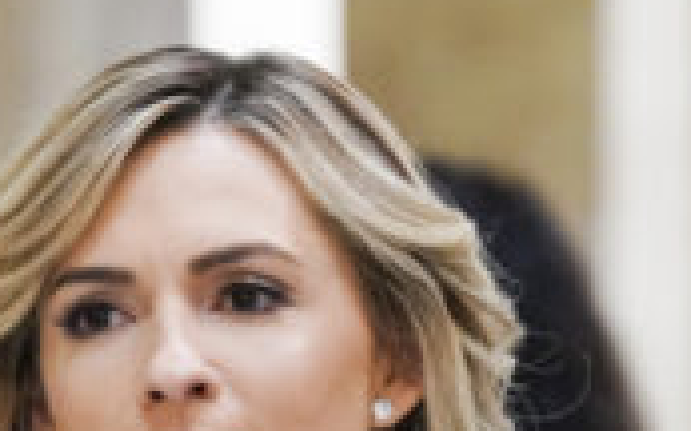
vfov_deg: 1.9
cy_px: 922
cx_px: 128
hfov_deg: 3.1
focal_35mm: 673
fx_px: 12670
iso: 6400
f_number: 5
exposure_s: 1/250
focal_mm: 200
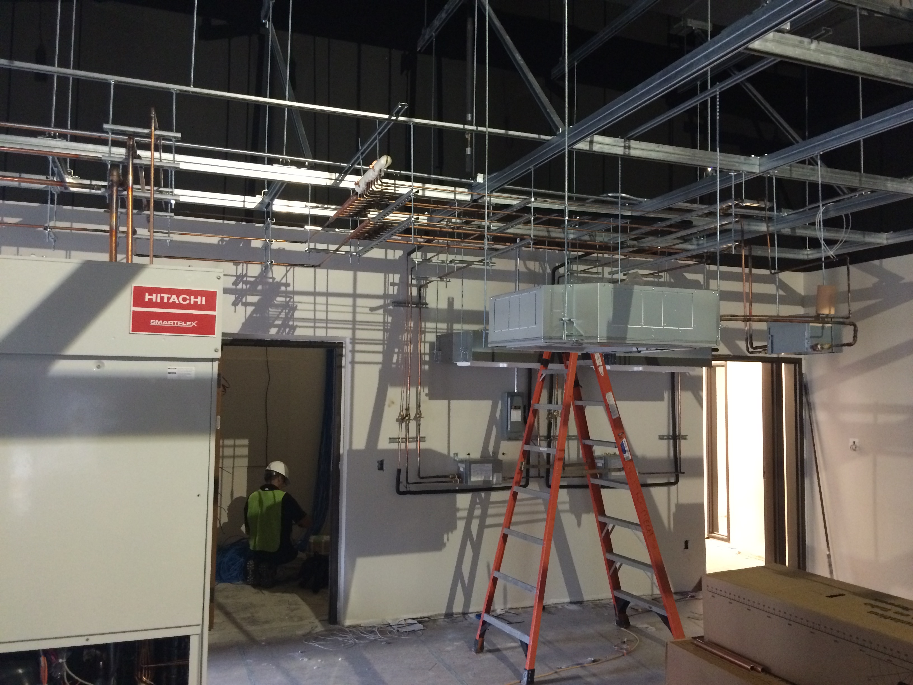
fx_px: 765
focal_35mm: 29
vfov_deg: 48.2
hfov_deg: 61.7
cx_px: 456
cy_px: 342
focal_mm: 4.15
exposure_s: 1/20
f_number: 2.2
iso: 320
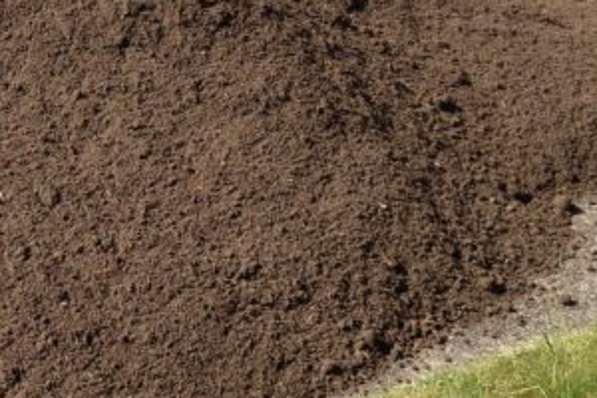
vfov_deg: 14.0
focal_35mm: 97
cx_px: -50
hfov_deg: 20.1
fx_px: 1608
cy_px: 36
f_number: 2.4
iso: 50
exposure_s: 1/746
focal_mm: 4.28
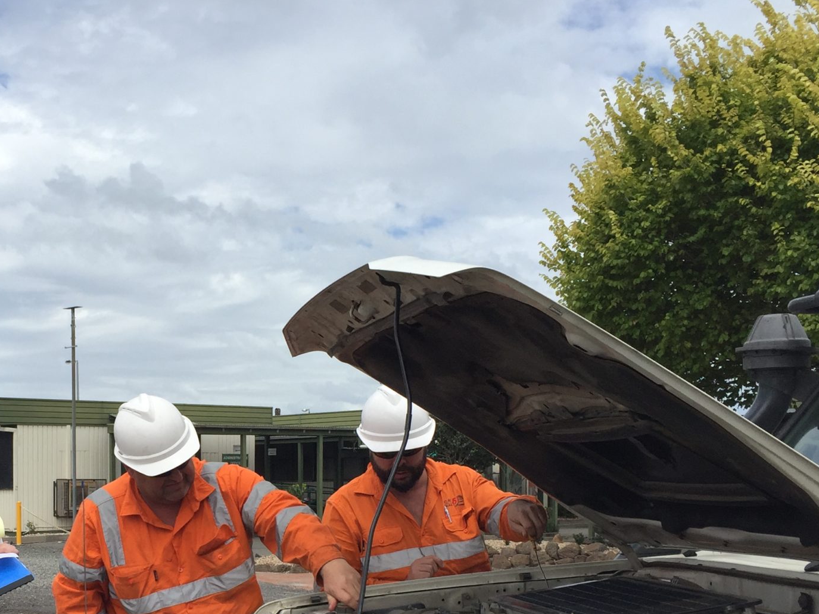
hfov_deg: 34.5
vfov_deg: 26.3
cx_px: 166
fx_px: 1278
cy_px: 529
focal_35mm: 54
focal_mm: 4.15
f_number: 2.2
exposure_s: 1/2639
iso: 32
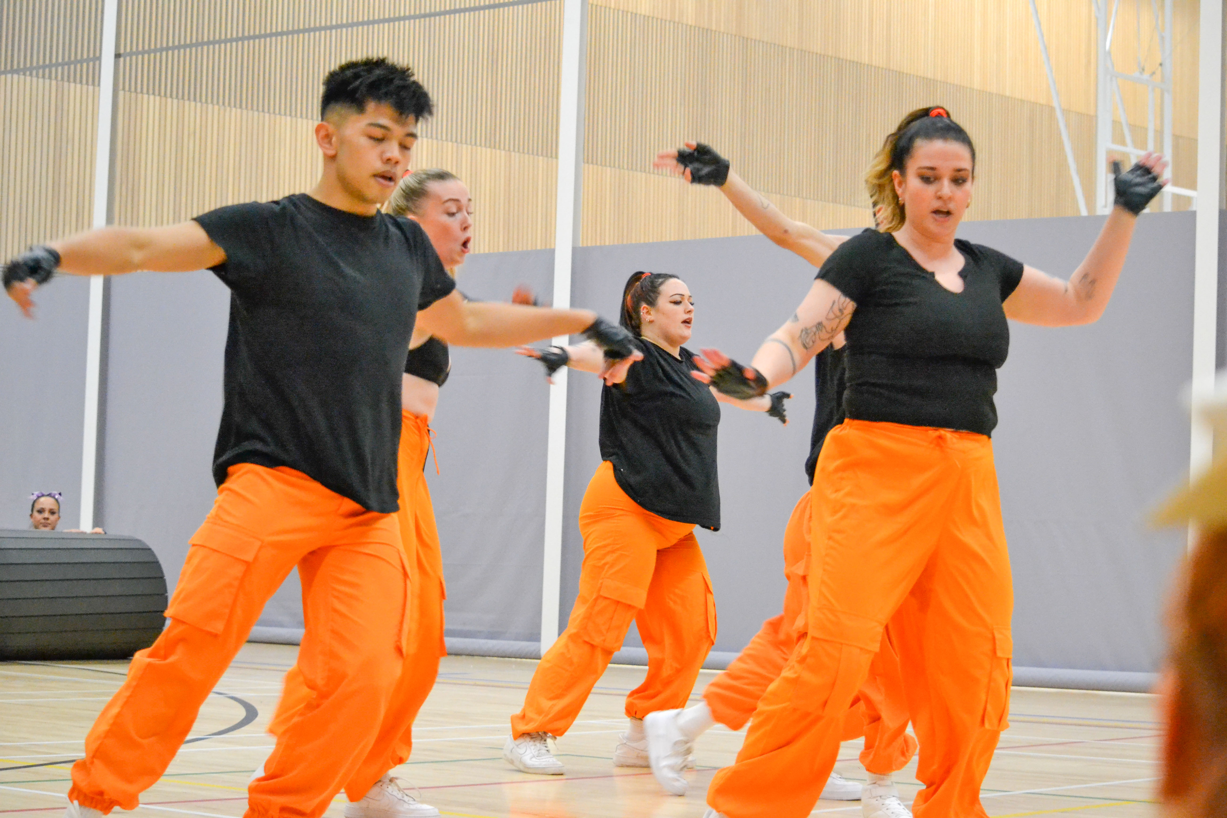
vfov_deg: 16.6
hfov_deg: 24.6
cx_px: 614
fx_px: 2812
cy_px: 409
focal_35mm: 82
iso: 3200
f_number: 4.5
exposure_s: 1/160
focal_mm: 55
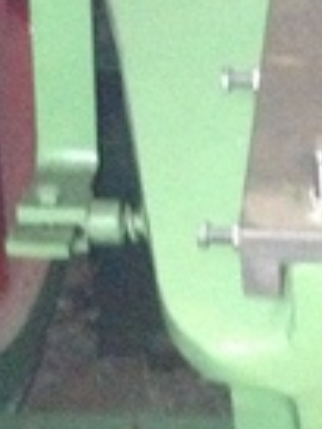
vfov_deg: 11.6
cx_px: 416
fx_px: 2105
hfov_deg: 8.6
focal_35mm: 170
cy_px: 164
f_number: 2.4
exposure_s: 1/16
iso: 640
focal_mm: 4.28
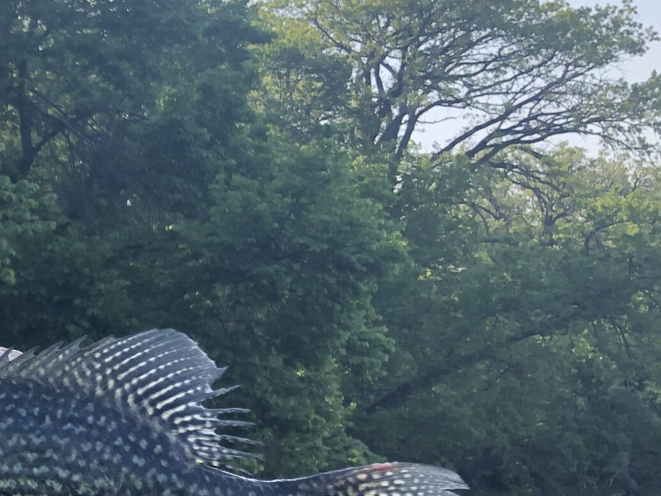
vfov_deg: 18.2
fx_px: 1547
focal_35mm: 81
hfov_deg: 22.0
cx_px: -170
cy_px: 281
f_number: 1.8
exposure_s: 1/534
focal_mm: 3.99
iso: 20
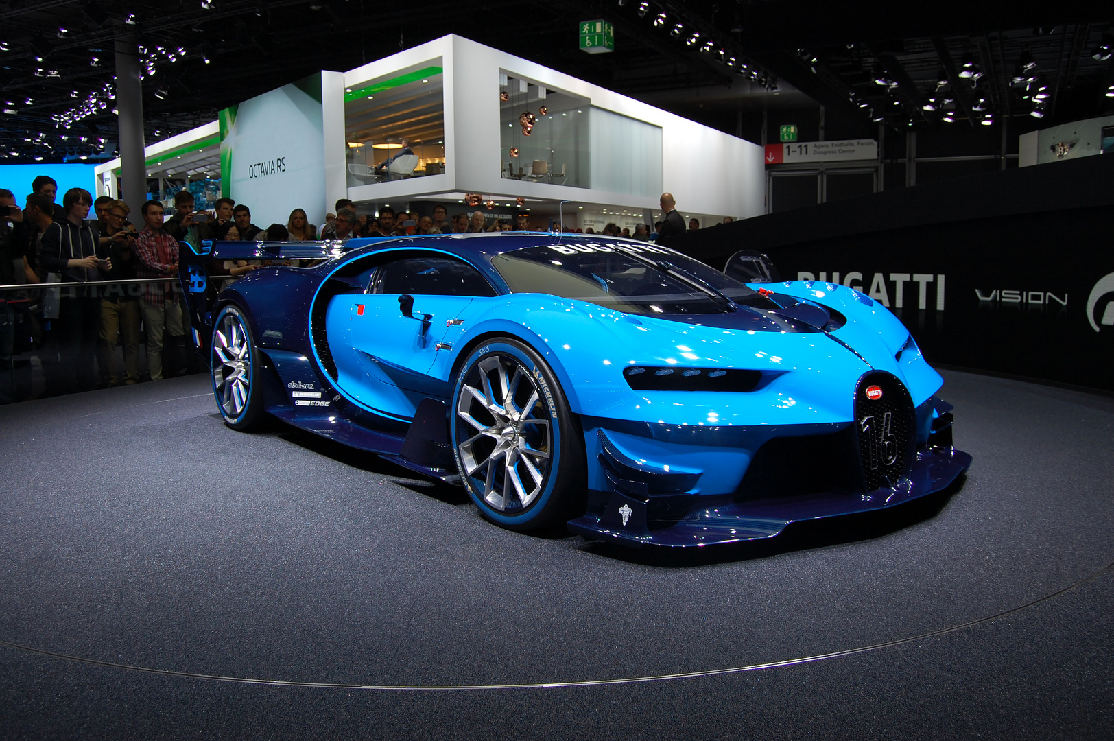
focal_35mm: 30
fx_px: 928
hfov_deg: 62.0
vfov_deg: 43.5
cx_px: 557
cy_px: 370
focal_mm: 20
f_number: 5.6
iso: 200
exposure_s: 1/125
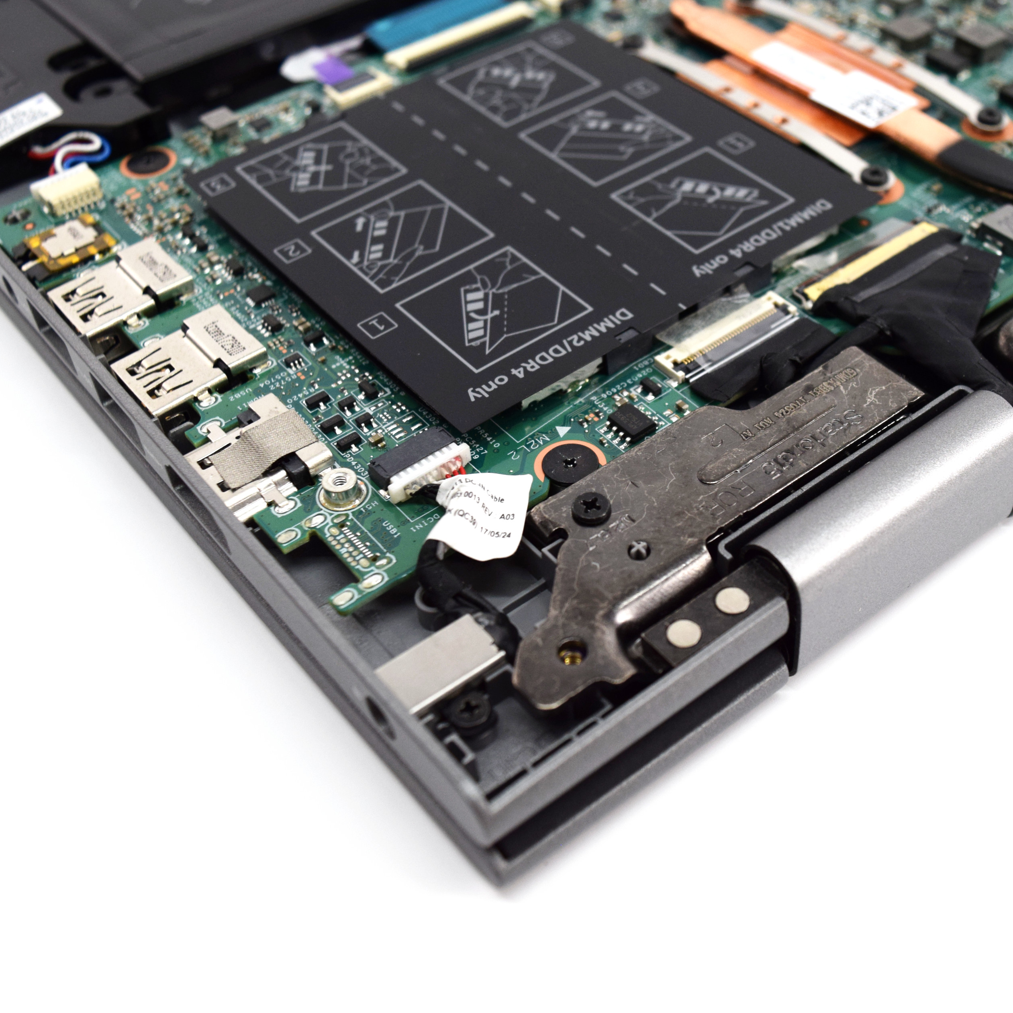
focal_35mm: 45
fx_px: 1478
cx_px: 682
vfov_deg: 37.8
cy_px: 513
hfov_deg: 37.4
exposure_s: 1/125
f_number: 5.6
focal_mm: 23
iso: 560
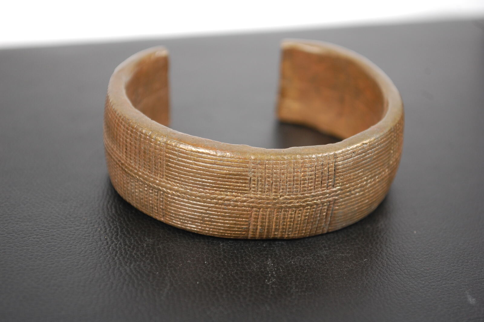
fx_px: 1108
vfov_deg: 16.5
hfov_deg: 24.6
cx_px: 242
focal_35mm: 82
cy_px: 161
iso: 400
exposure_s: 1/100
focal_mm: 55
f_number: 5.6
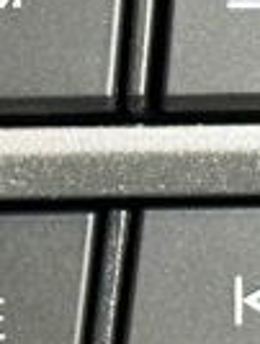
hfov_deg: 4.1
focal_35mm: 366
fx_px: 3654
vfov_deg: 5.4
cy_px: -139
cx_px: 206
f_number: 1.78
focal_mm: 6.86
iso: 320
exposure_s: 1/40
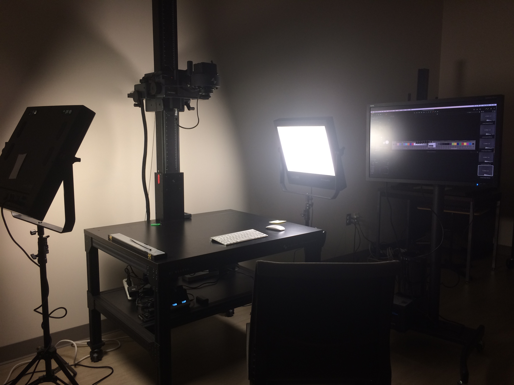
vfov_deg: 48.2
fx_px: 431
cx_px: 257
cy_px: 192
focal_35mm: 29
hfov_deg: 61.7
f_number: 2.2
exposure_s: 1/40
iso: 40
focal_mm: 4.15
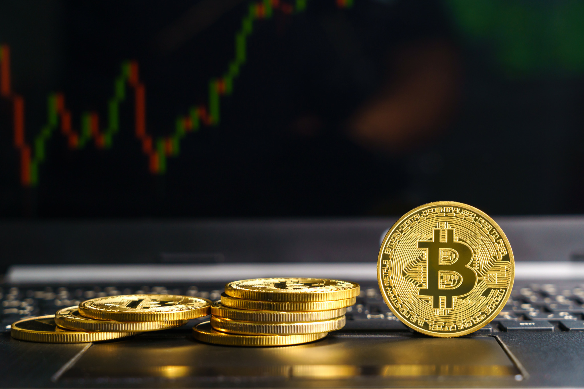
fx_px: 1362
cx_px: 292
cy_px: 194
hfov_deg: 24.2
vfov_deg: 16.3
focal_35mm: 84
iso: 200
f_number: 8
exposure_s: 1/60
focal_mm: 84
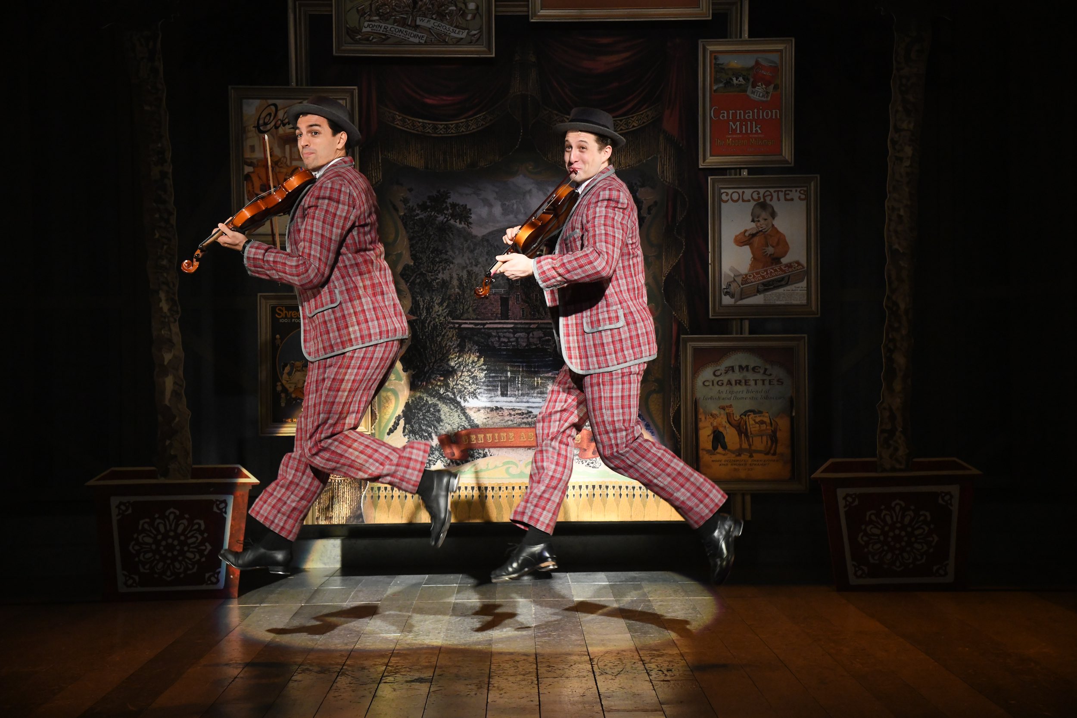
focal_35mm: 66
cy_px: 359
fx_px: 1974
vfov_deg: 20.6
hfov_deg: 30.5
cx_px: 538
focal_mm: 66
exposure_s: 1/640
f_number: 6.3
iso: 6400
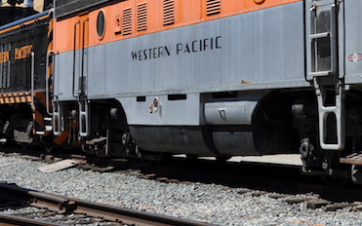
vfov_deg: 14.4
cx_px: 364
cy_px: -5
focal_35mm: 89
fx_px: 878
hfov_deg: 22.4
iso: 200
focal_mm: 24
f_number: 10
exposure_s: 1/400
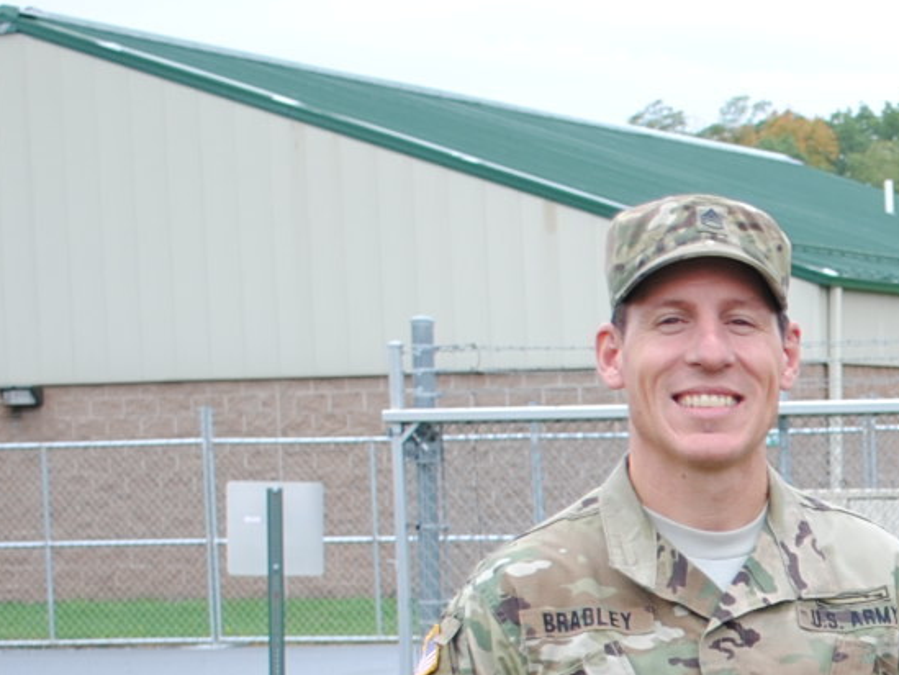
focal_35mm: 148
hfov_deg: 12.6
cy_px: 860
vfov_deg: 9.9
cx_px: 1382
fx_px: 3837
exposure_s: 1/100
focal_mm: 29
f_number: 4.5
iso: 100
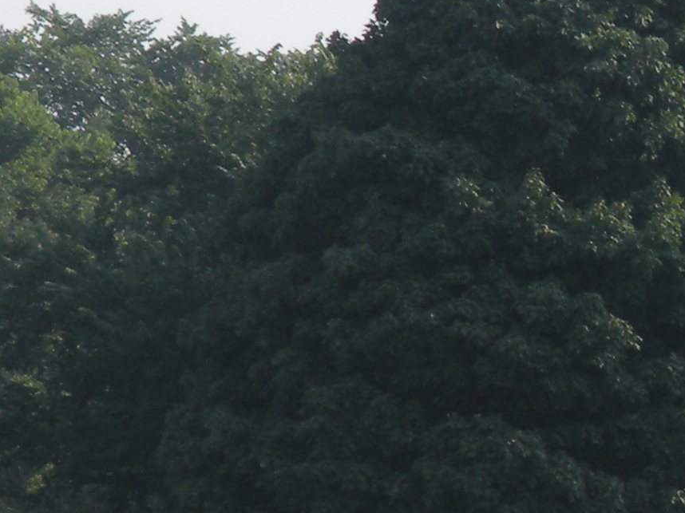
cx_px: 1277
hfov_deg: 3.9
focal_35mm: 506
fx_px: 10010
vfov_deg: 2.9
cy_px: 462
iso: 64
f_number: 6.3
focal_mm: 21
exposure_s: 1/218
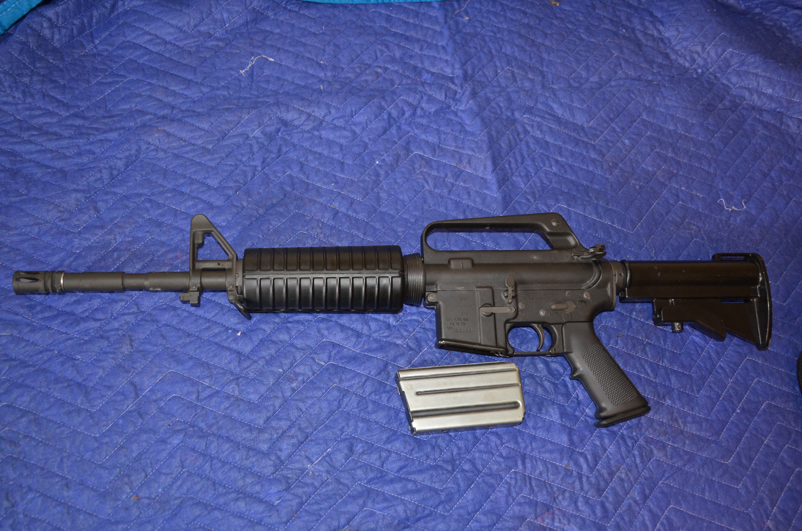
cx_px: 401
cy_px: 266
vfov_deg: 38.2
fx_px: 767
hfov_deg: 55.2
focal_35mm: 34
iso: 800
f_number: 3.8
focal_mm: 23
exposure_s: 1/60
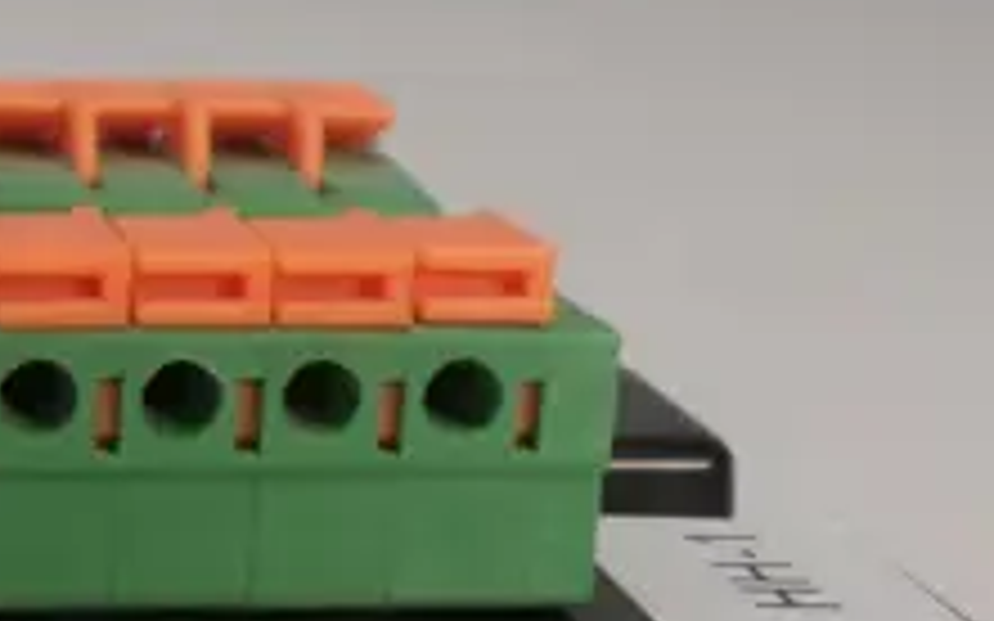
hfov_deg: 18.5
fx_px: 2925
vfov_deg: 12.1
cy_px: 378
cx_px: -133
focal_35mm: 108
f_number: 2.5
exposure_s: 1/90
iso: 80
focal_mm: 4.5
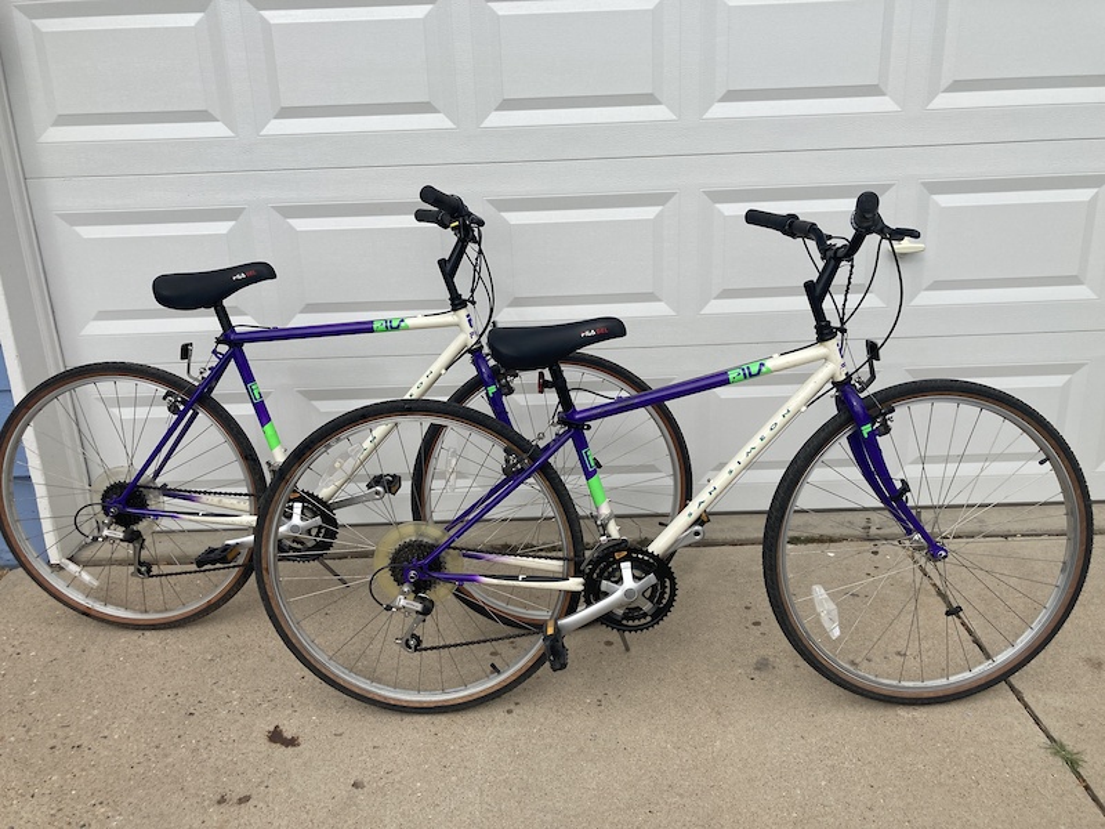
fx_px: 894
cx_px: 552
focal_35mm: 28
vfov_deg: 49.7
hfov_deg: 63.4
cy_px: 414
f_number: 1.8
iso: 20
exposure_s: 1/2404
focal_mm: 3.99
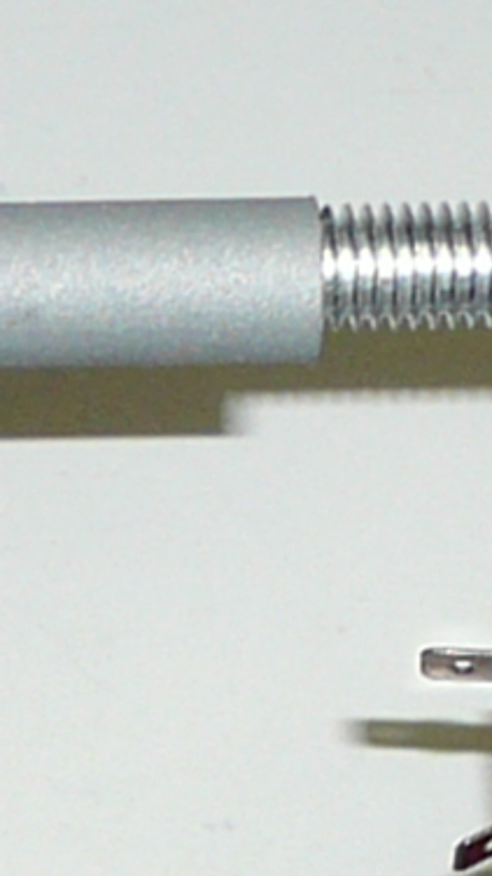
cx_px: -557
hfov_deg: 3.6
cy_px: 1538
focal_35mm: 334
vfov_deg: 6.3
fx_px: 7760
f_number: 3.2
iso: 80
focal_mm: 6.7
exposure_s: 1/30
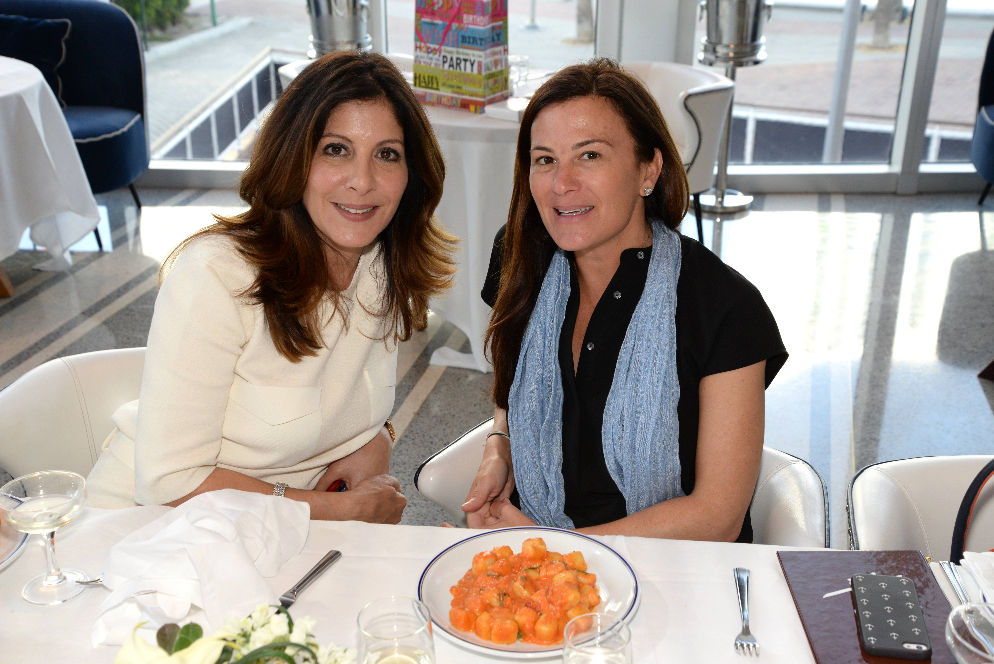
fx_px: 1326
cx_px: 497
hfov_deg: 41.1
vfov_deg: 28.1
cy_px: 332
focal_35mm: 48
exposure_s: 1/100
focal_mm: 48
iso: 800
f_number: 7.1
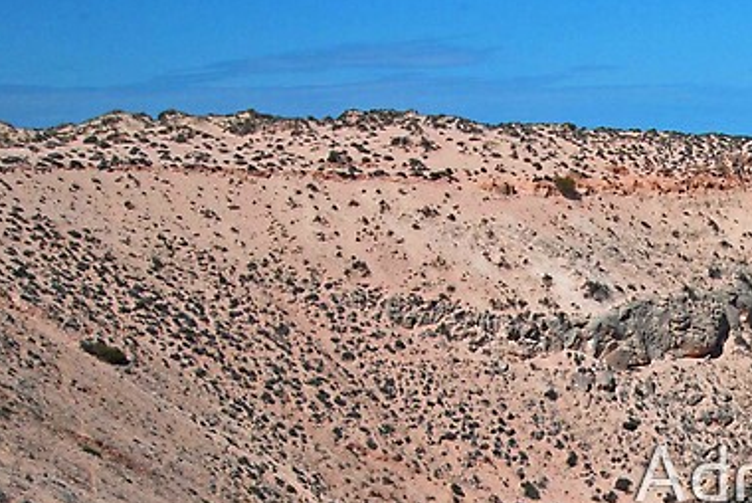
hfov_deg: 26.2
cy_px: 464
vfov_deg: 18.9
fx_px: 1484
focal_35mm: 71
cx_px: 825
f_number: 22
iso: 200
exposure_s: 1/60
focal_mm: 18
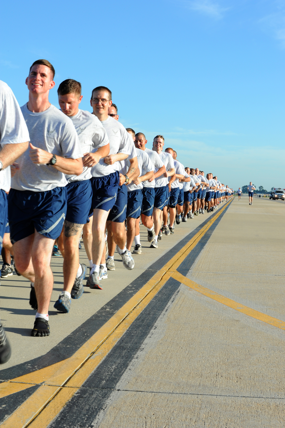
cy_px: 214
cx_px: 142
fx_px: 832
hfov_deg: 19.4
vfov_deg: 28.9
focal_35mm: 70
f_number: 20
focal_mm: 70
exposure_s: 1/160
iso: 640
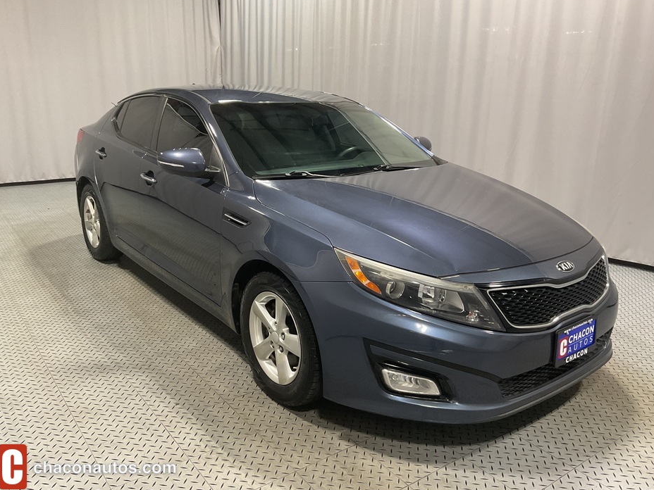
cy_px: 249
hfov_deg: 60.0
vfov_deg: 46.8
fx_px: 567
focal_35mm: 30
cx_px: 325
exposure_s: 1/60
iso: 80
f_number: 1.8
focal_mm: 3
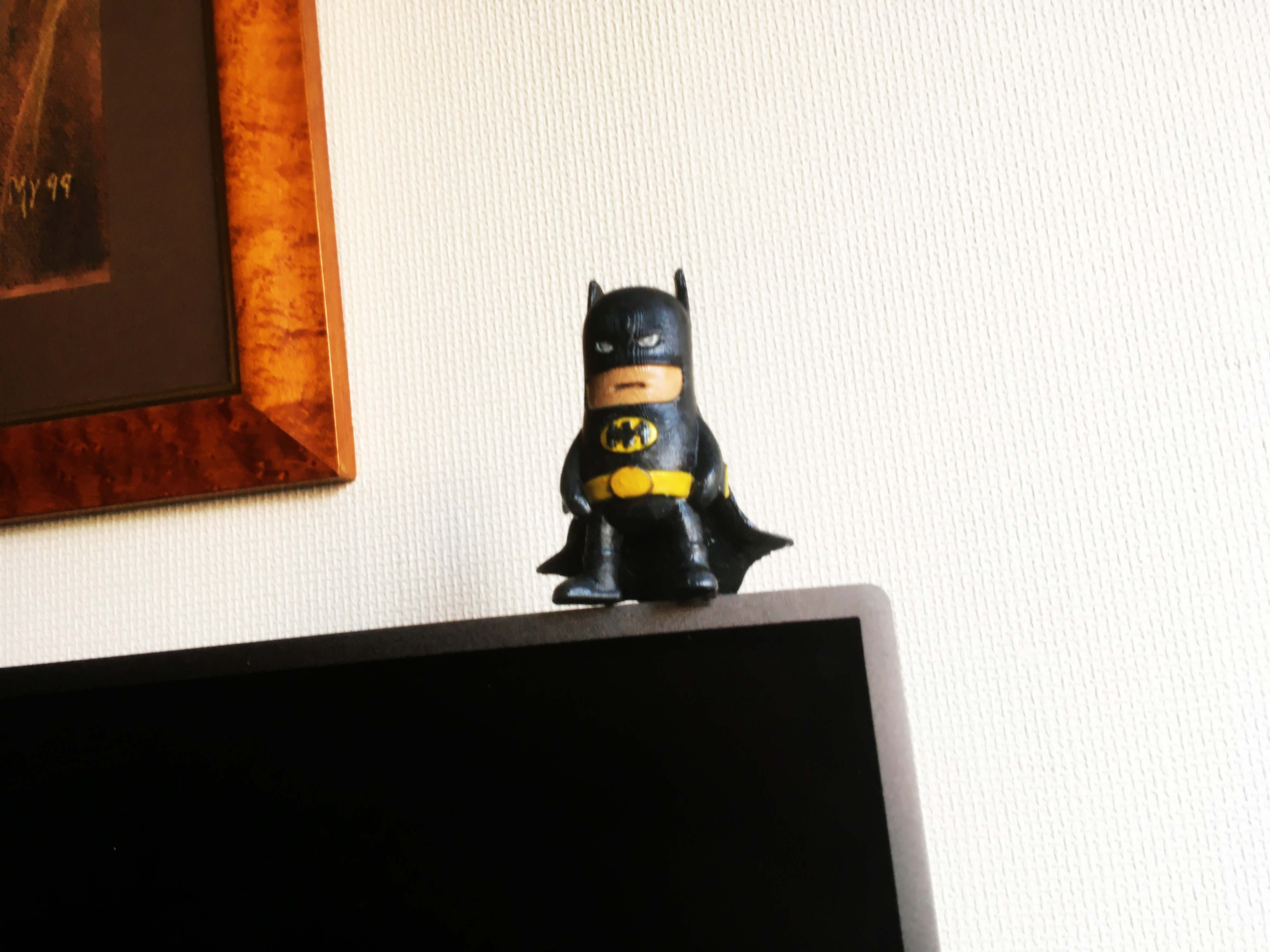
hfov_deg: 61.7
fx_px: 1064
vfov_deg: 48.2
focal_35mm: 29
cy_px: 476
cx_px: 635
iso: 64
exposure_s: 1/33
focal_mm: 4.15
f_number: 2.2
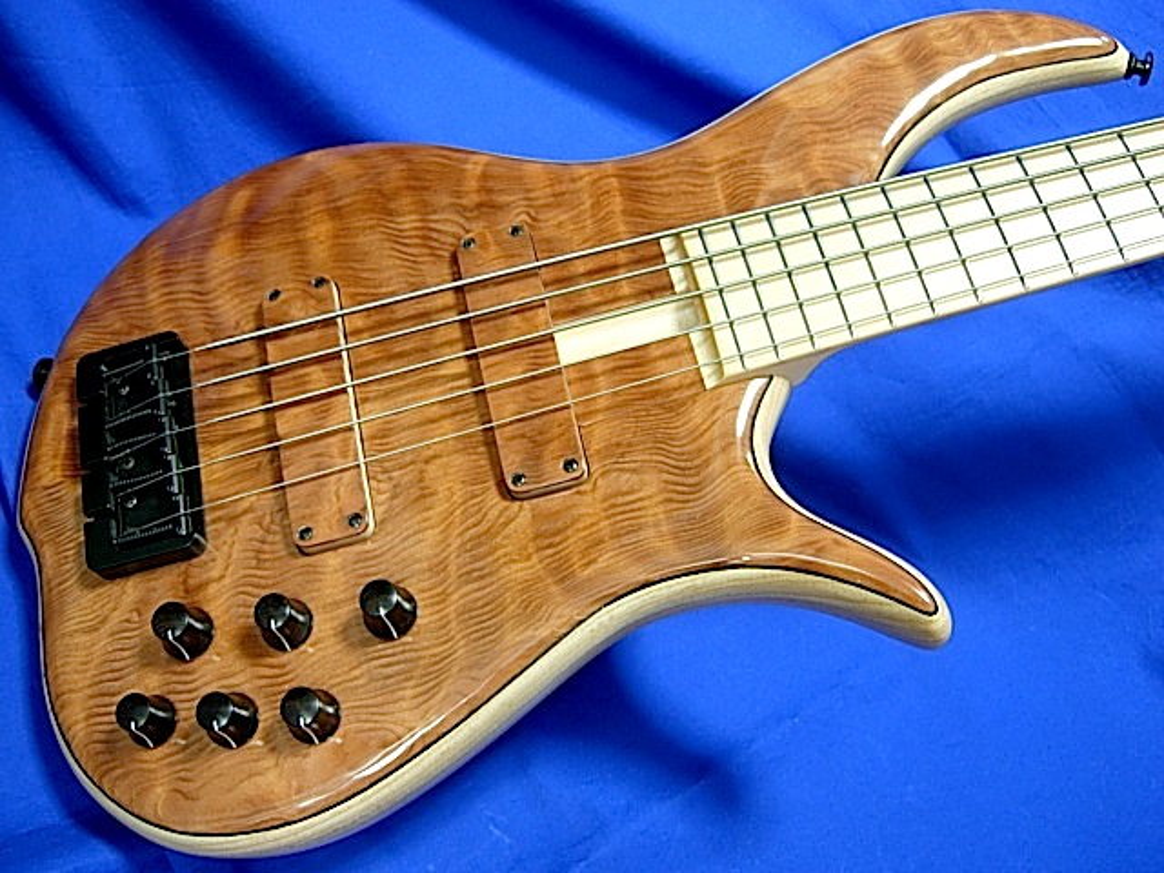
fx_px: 1211
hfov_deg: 51.4
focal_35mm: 36
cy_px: 436
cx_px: 582
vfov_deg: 39.7
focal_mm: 7.5
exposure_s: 1/4.1
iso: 50
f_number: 2.7
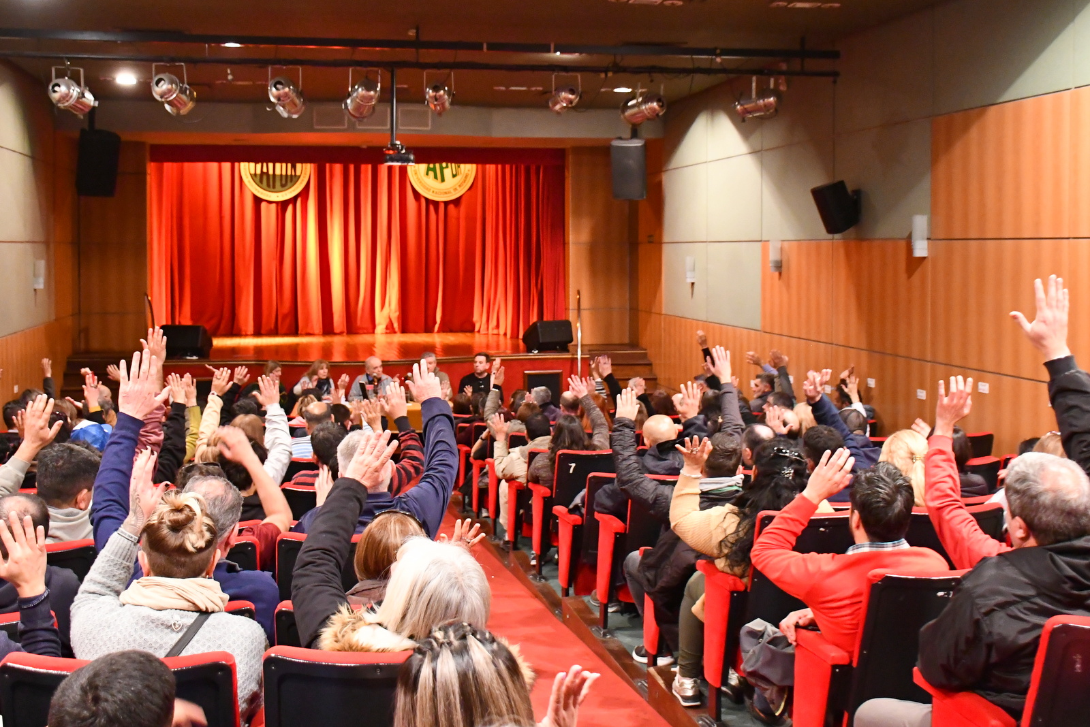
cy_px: 364
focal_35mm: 33
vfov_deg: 40.0
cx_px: 545
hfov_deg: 57.2
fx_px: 999
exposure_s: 1/60
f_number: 3.5
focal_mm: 22
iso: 5000
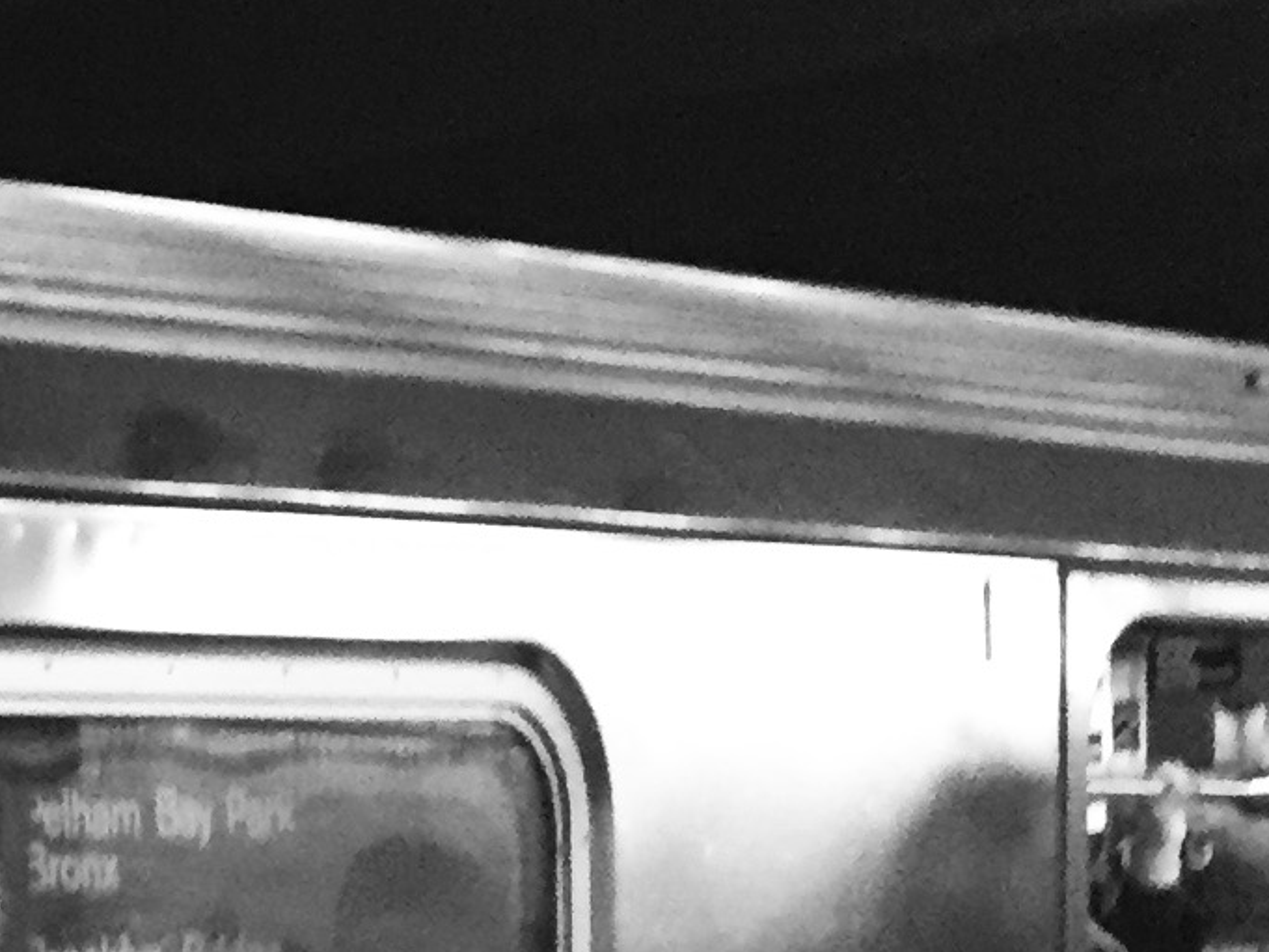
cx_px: -1627
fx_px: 5097
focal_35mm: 139
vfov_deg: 10.2
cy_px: 1522
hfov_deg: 11.9
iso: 200
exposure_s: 1/30
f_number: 2.2
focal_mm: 4.15
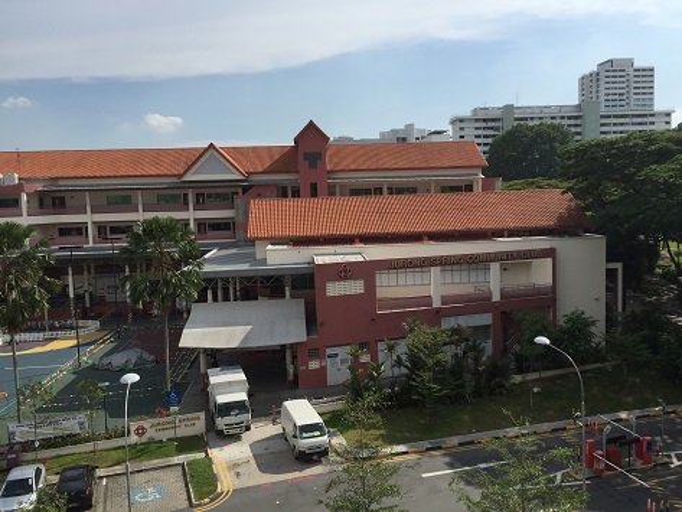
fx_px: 571
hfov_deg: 61.6
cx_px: 341
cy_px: 256
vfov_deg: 48.2
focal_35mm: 29
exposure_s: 1/3300
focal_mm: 4.15
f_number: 2.2
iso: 32
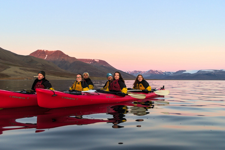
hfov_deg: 57.2
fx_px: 206
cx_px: 112
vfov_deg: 40.1
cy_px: 75
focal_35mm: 33
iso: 400
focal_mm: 22
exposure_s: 1/100
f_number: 5
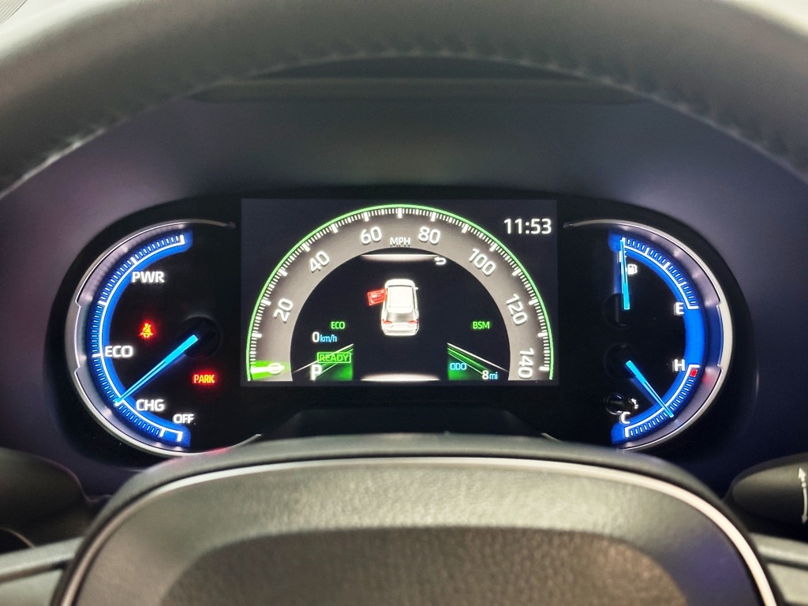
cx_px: 404
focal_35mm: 48
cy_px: 303
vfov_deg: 30.3
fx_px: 1120
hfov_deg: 39.7
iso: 640
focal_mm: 6.86
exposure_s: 1/28
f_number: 1.78
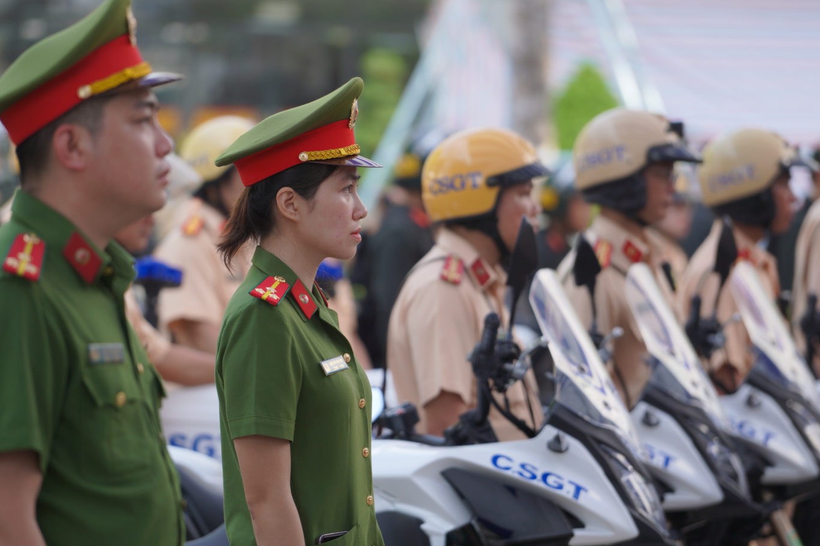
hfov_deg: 9.1
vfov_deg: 6.1
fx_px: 5124
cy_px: 286
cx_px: 379
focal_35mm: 225
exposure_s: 1/250
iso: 200
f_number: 4
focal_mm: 191
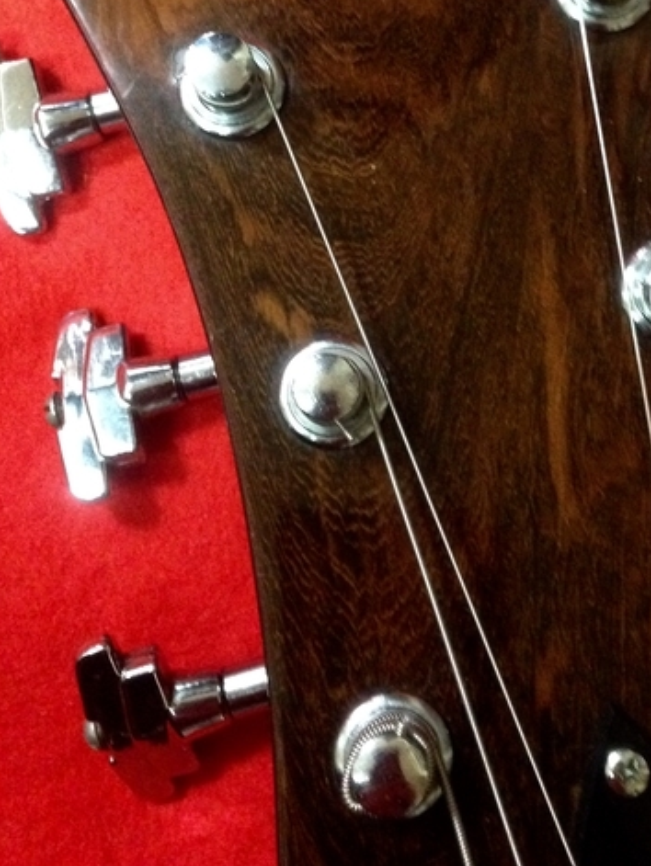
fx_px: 1402
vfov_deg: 33.4
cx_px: 495
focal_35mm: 56
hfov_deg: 25.8
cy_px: 182
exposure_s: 1/15
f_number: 2.4
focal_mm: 4.12
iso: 800
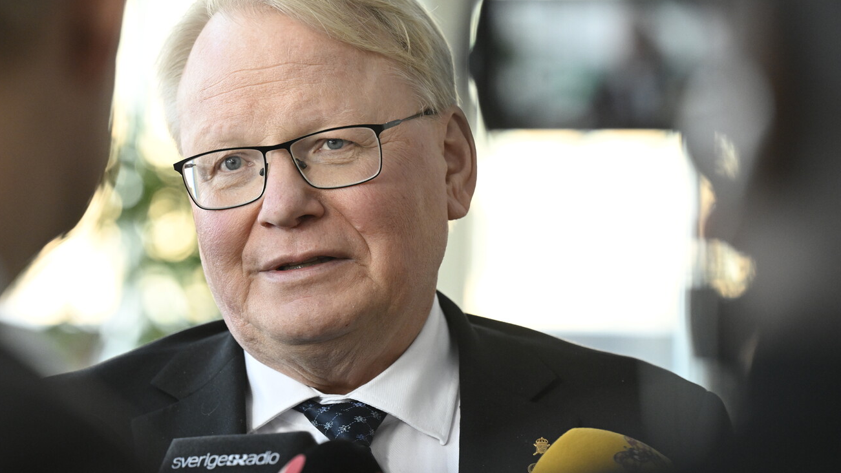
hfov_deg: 13.4
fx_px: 3591
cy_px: 239
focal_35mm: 161
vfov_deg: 7.5
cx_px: 345
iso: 3200
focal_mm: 125
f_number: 4
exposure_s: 1/800
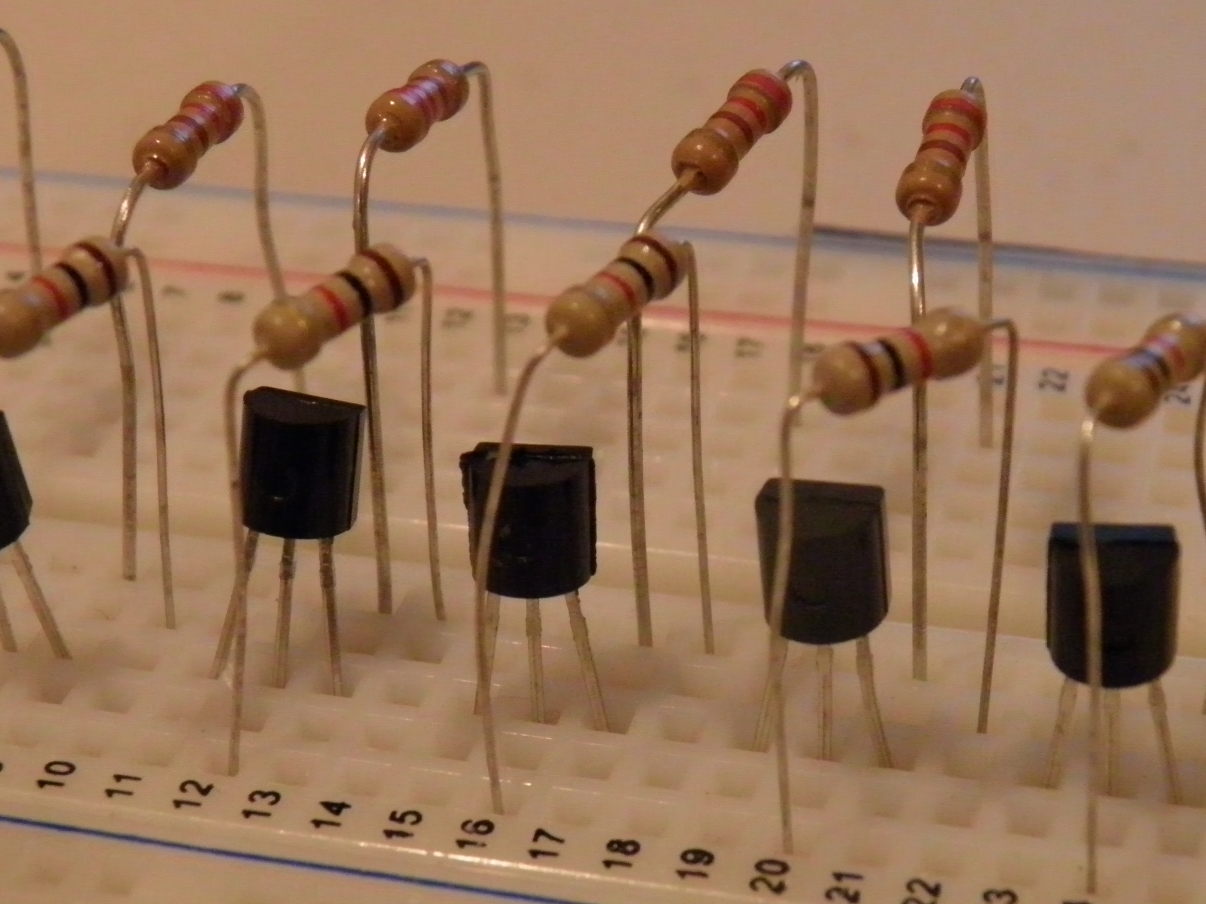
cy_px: 507
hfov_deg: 22.5
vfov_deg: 17.0
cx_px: 663
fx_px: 3031
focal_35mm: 87
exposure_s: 1/20
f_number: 3.5
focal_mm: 8.9
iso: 400
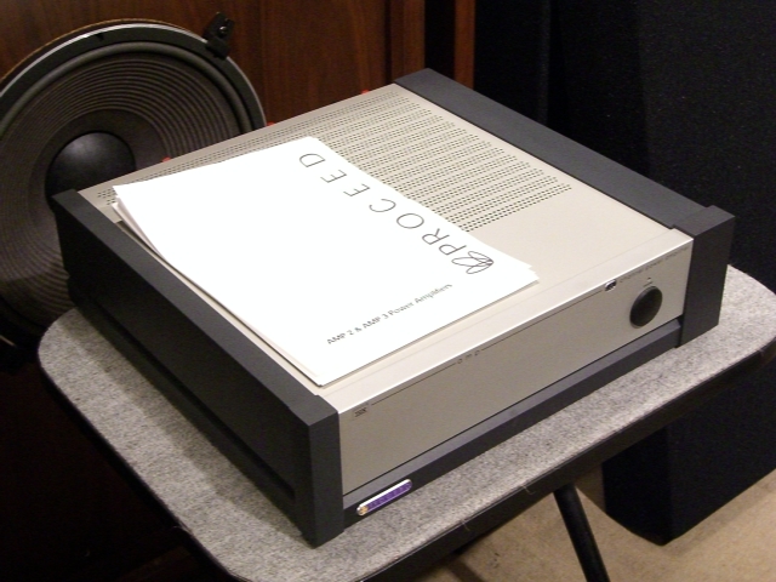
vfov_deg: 25.7
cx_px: 388
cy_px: 291
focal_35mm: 57
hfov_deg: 33.8
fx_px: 1278
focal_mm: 11.8
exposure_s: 1/60
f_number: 3.6
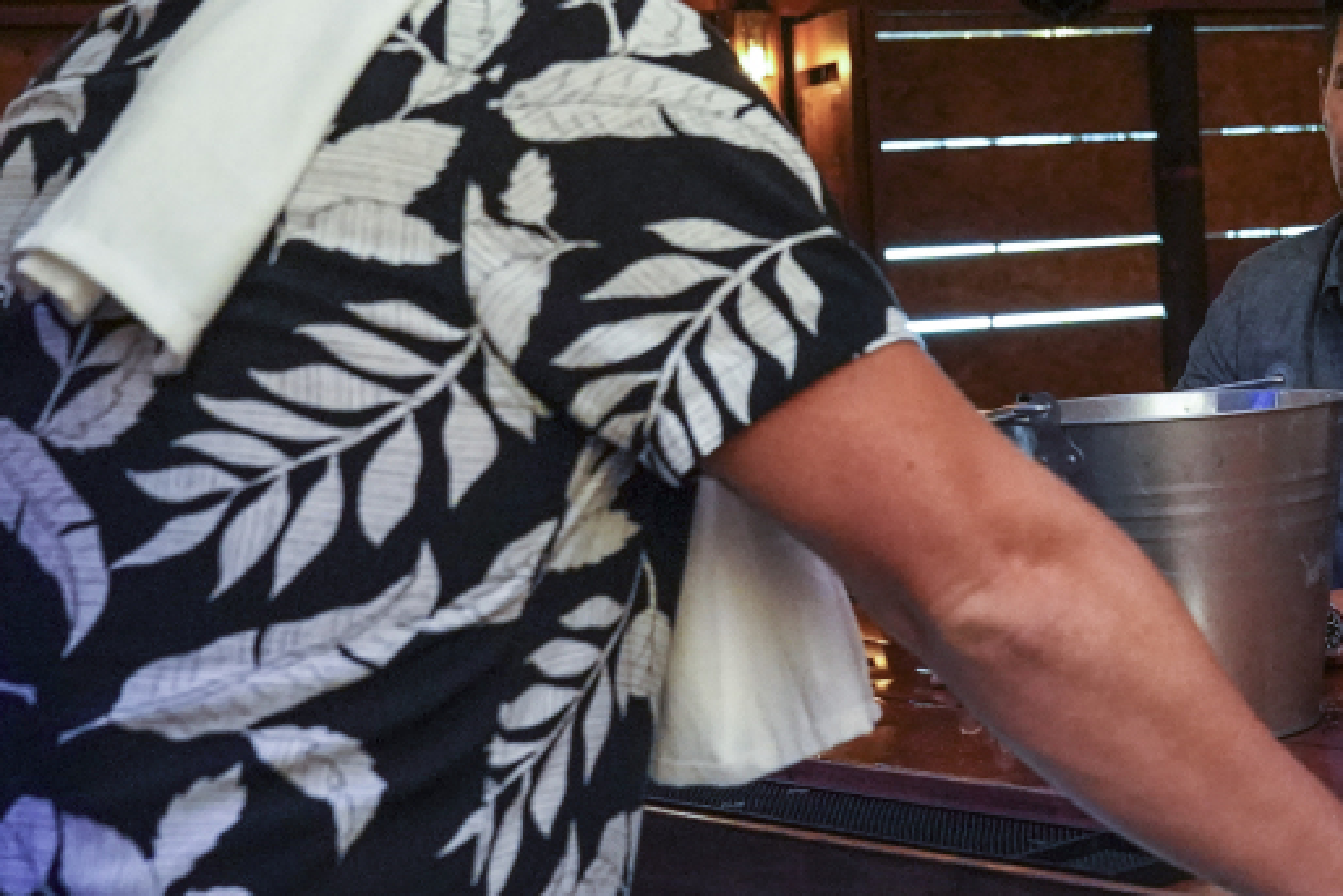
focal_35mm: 70
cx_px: 1238
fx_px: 2612
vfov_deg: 19.5
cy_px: 389
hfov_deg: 27.7
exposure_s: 1/200
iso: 10000
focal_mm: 30
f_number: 4.5
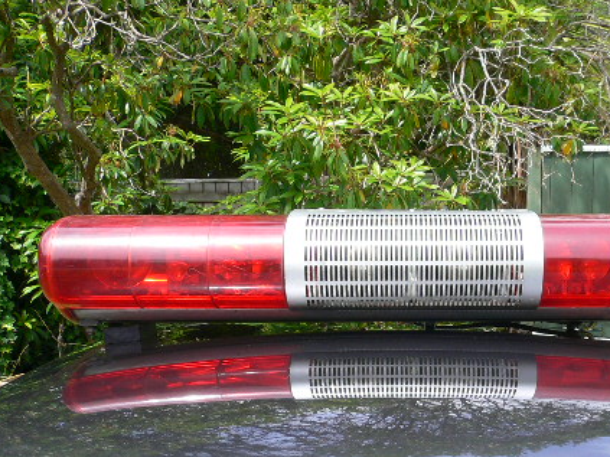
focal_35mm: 53
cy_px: 310
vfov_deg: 27.3
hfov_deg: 35.7
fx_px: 934
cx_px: 420
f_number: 5.6
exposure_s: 1/100
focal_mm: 5.8
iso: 64
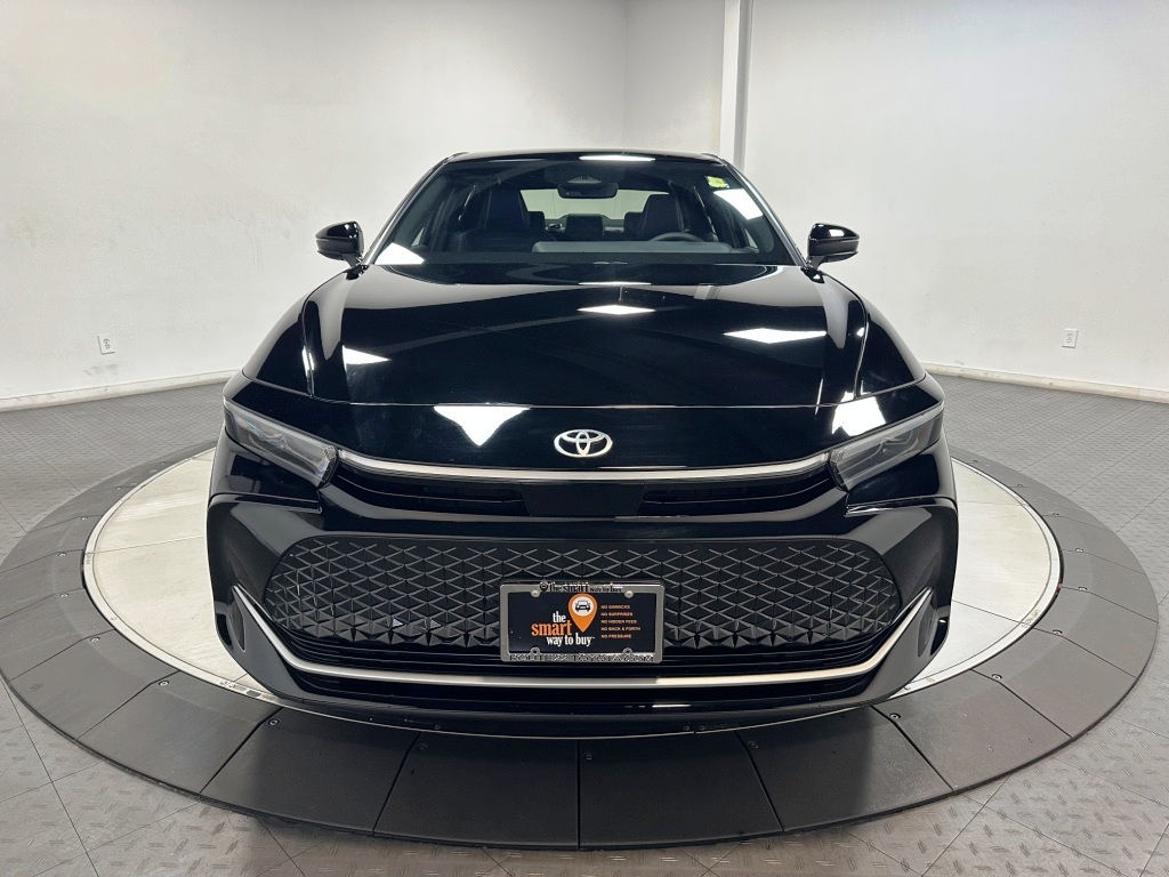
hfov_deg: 71.6
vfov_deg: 56.8
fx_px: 810
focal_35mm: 24
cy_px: 438
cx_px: 584
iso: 320
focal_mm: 6.86
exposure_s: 1/60
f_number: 1.78
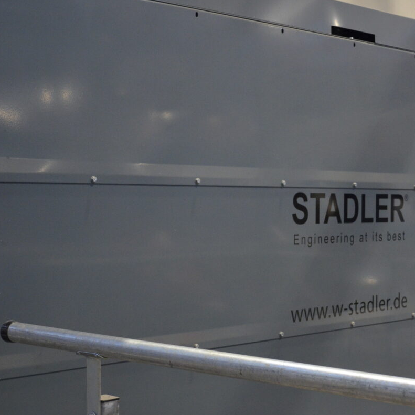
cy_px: 232
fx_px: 1072
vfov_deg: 21.9
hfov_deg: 21.8
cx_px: 289
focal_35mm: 79
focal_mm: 32
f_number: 4.8
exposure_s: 1/25
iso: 1600
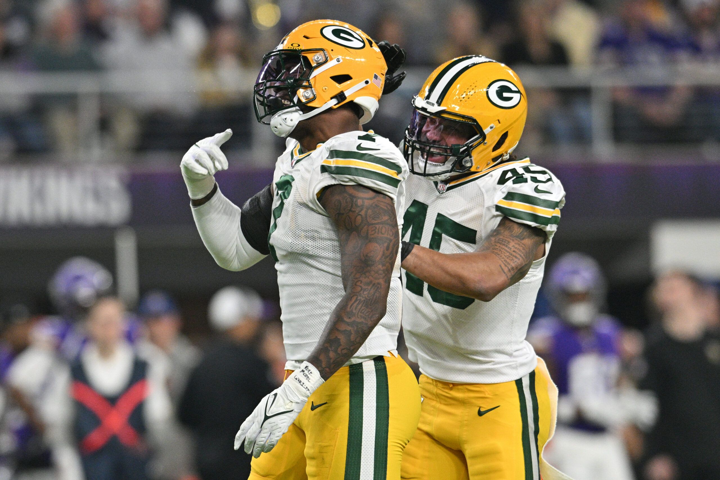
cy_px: 240
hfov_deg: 5.2
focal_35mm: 400
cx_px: 360
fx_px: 8000
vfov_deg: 3.4
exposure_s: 1/1250
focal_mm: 400
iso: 2500
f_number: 4
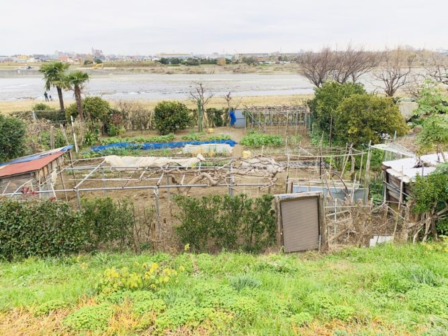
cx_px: 224
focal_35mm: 26
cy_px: 168
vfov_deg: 53.0
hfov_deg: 67.3
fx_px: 336
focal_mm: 4.25
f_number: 1.8
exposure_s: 1/478
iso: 25
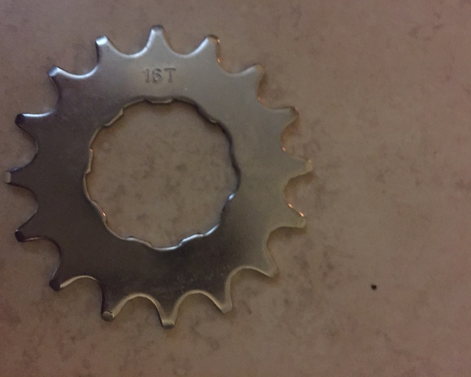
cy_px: 185
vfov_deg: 47.1
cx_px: 217
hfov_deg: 57.1
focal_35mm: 31
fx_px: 432
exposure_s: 1/15
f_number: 2.2
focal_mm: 4.15
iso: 800
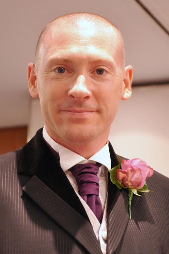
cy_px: 127
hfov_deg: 12.2
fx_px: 792
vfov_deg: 18.2
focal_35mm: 112
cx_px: 84
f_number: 5.3
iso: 1000
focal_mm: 75
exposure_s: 1/8
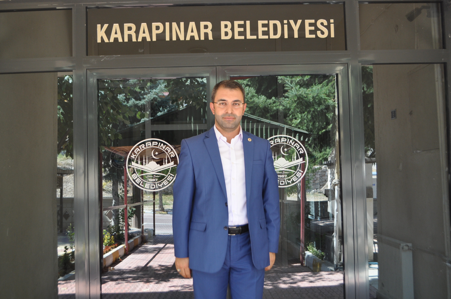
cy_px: 150
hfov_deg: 49.6
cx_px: 226
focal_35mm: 39
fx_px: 488
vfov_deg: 34.1
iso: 400
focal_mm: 26
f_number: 4.5
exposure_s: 1/80
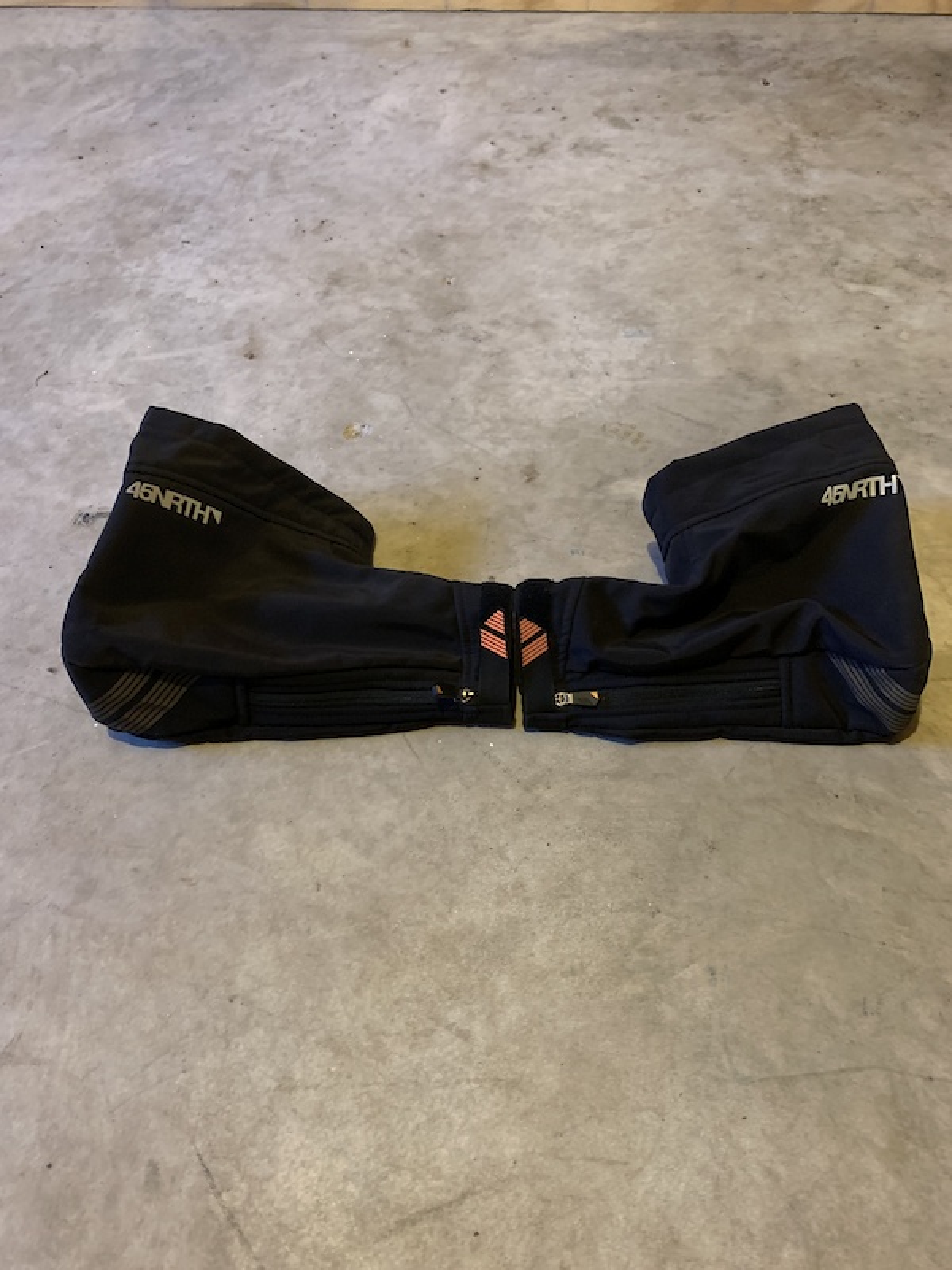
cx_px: 476
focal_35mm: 26
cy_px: 635
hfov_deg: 53.1
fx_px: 953
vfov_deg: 67.3
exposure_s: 1/30
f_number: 1.8
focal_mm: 4.25
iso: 500
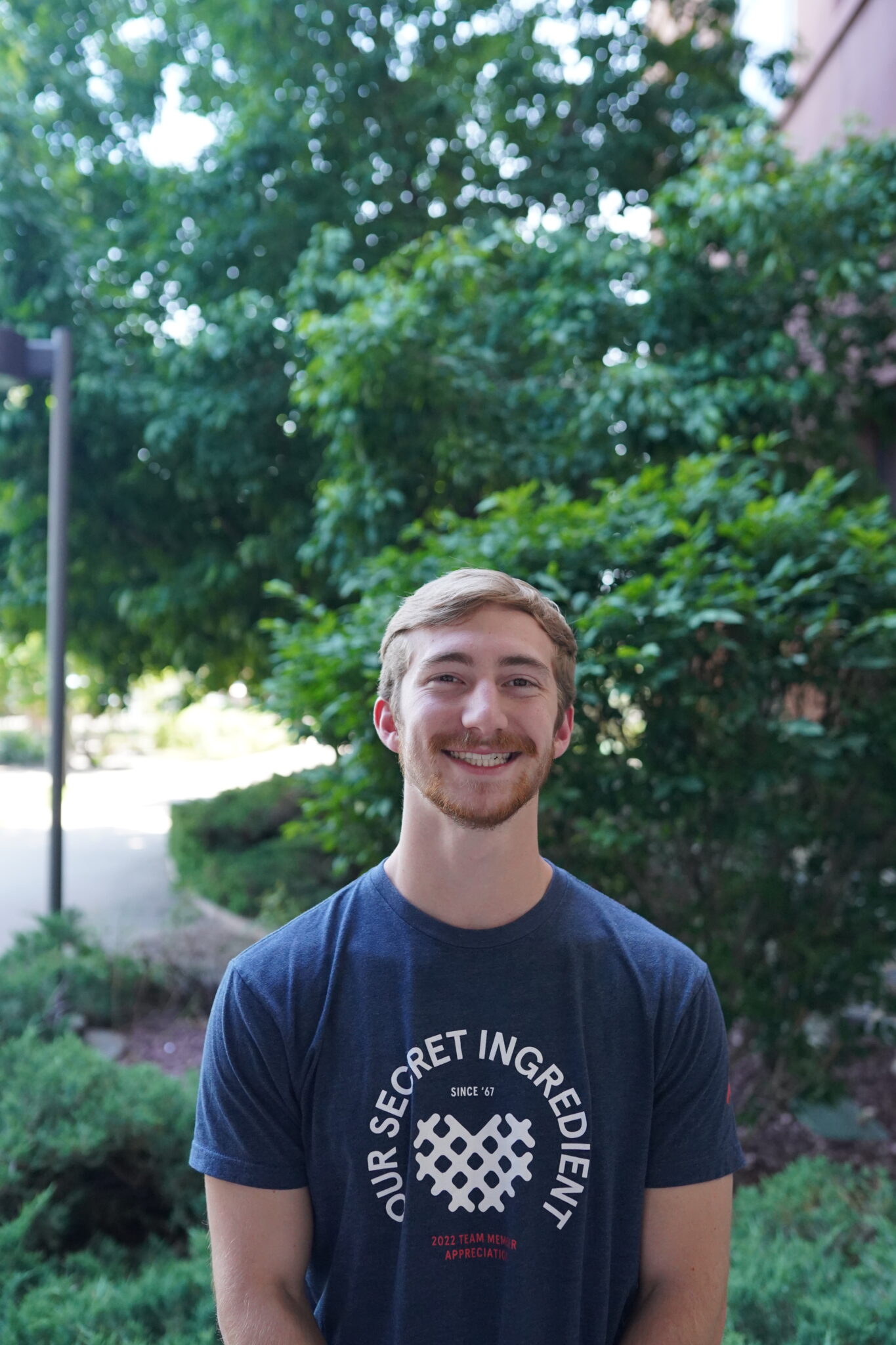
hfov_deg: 37.8
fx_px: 1307
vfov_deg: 54.4
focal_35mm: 35
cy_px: 672
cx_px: 448
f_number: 2.8
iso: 3200
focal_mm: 35
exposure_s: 1/2000
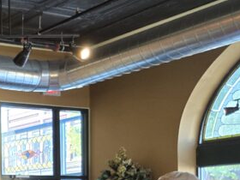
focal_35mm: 84
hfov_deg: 20.4
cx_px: -108
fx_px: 582
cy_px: 219
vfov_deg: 16.8
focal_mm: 5.4
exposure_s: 1/120
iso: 160
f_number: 1.8
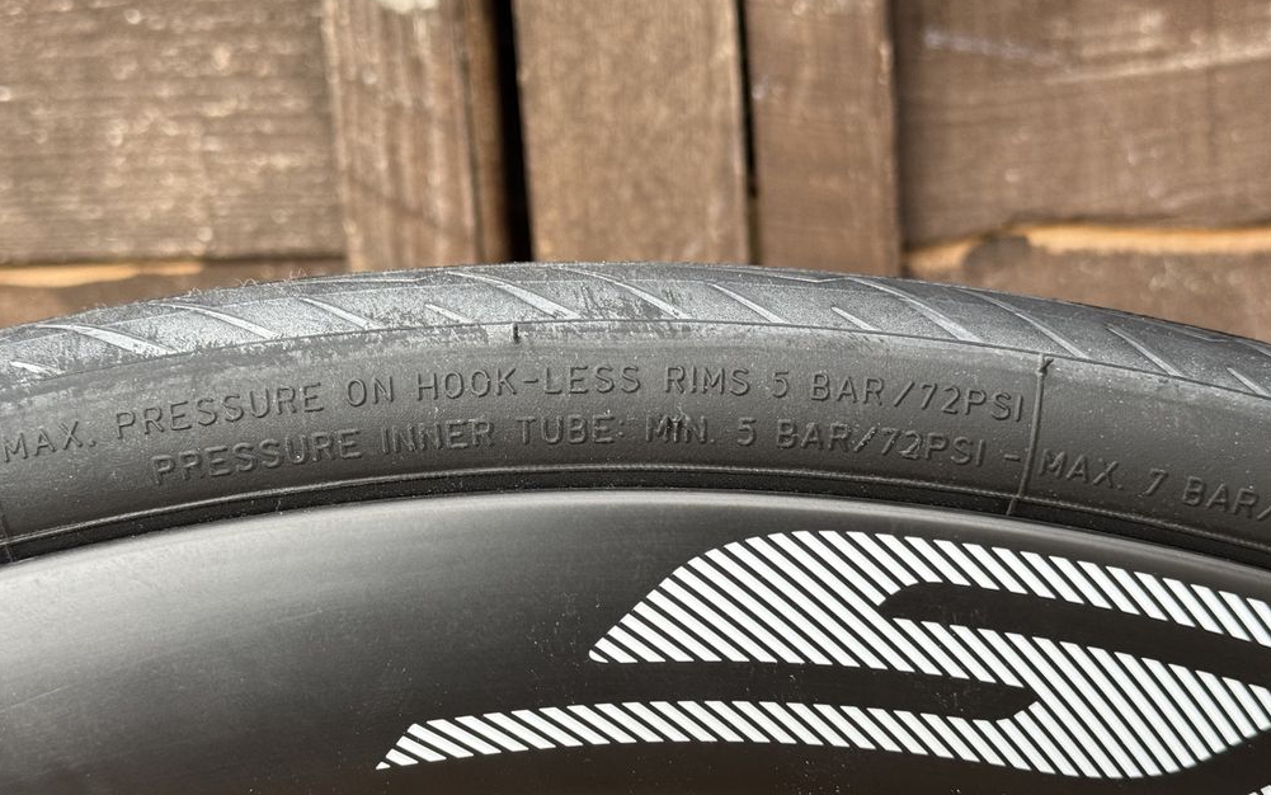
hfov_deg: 33.5
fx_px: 2113
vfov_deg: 21.3
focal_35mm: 61
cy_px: 452
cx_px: 656
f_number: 1.78
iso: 100
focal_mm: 6.76
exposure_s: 1/60
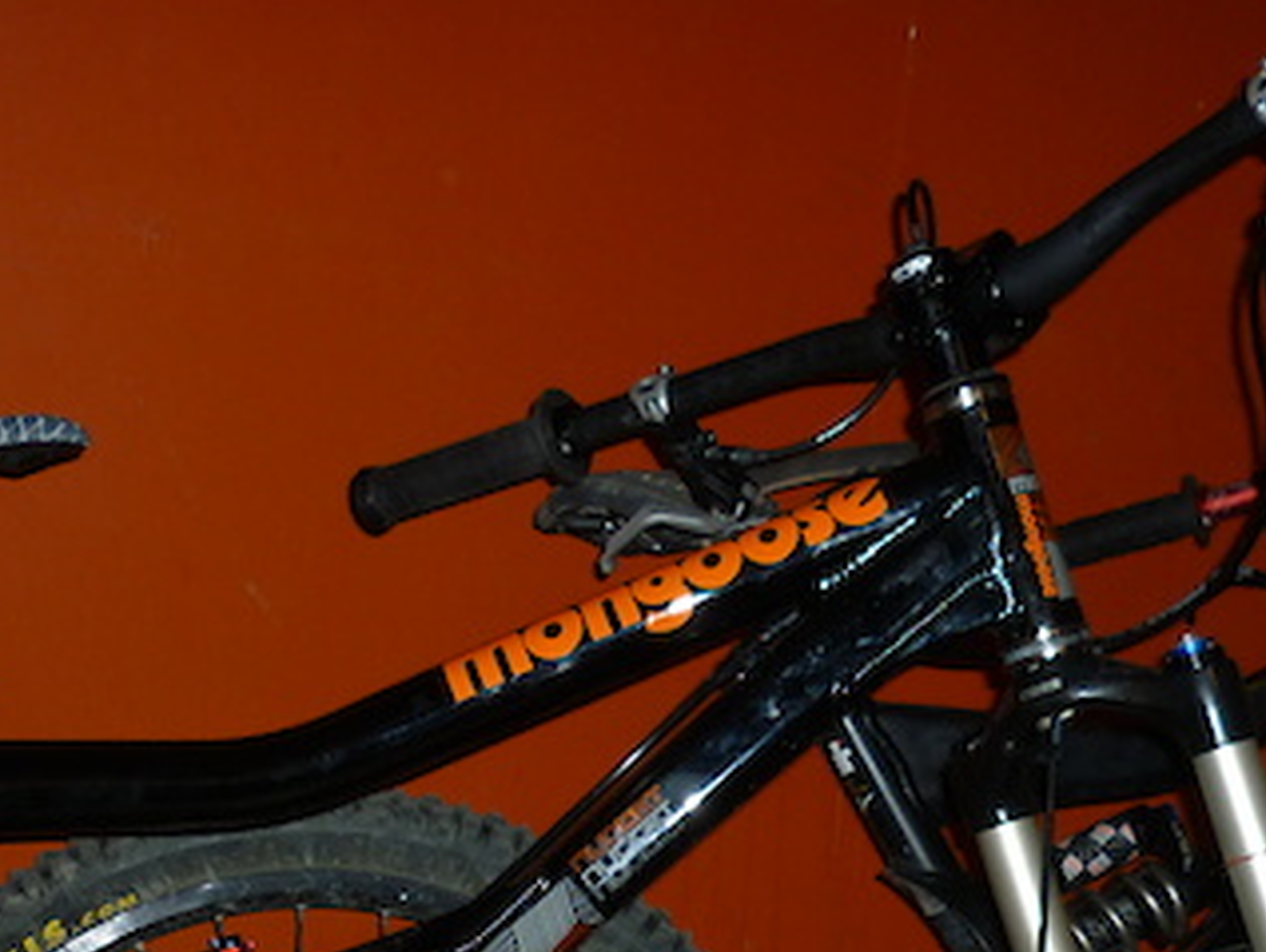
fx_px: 3038
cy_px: 1115
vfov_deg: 17.1
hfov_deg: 23.5
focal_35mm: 83
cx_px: 589
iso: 80
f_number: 2.8
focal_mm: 5.5
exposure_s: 1/30
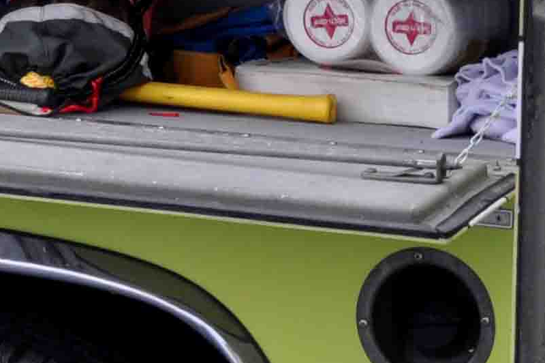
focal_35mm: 225
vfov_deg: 6.1
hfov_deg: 9.1
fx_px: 3403
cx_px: 468
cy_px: 105
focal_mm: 28
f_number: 4.5
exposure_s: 1/60
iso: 400
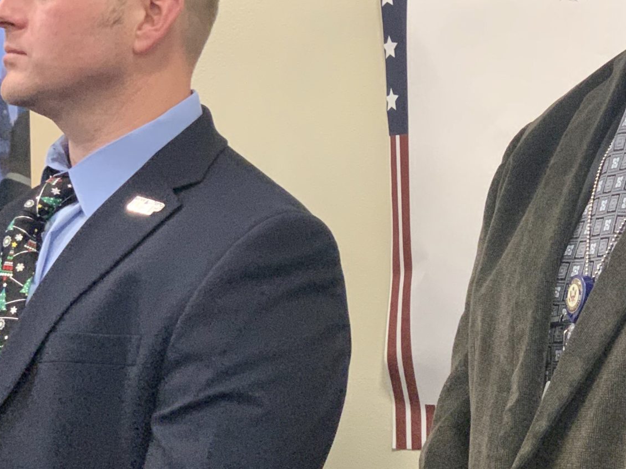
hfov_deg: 16.7
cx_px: 403
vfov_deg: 12.6
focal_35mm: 118
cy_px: 257
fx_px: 2134
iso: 250
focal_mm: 6
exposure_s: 1/60
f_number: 2.4
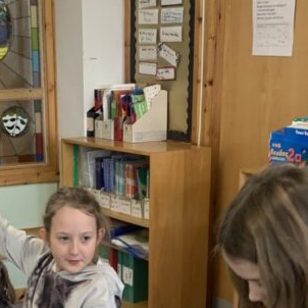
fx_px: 785
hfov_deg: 22.1
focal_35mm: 78
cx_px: 94
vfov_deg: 21.2
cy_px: 333
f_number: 1.8
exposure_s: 1/69
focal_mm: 4.25
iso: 100
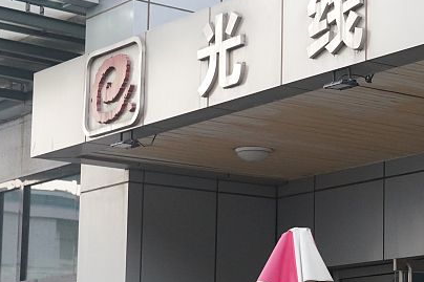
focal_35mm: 107
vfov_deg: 12.8
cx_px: 491
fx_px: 1260
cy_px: 209
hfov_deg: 18.2
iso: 2500
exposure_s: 1/200
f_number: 5
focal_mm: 36
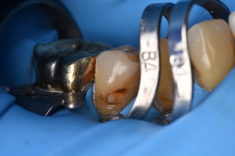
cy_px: 78
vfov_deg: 10.9
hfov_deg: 16.3
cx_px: 118
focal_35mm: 126
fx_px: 822
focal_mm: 105
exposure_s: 1/160
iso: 200
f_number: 32
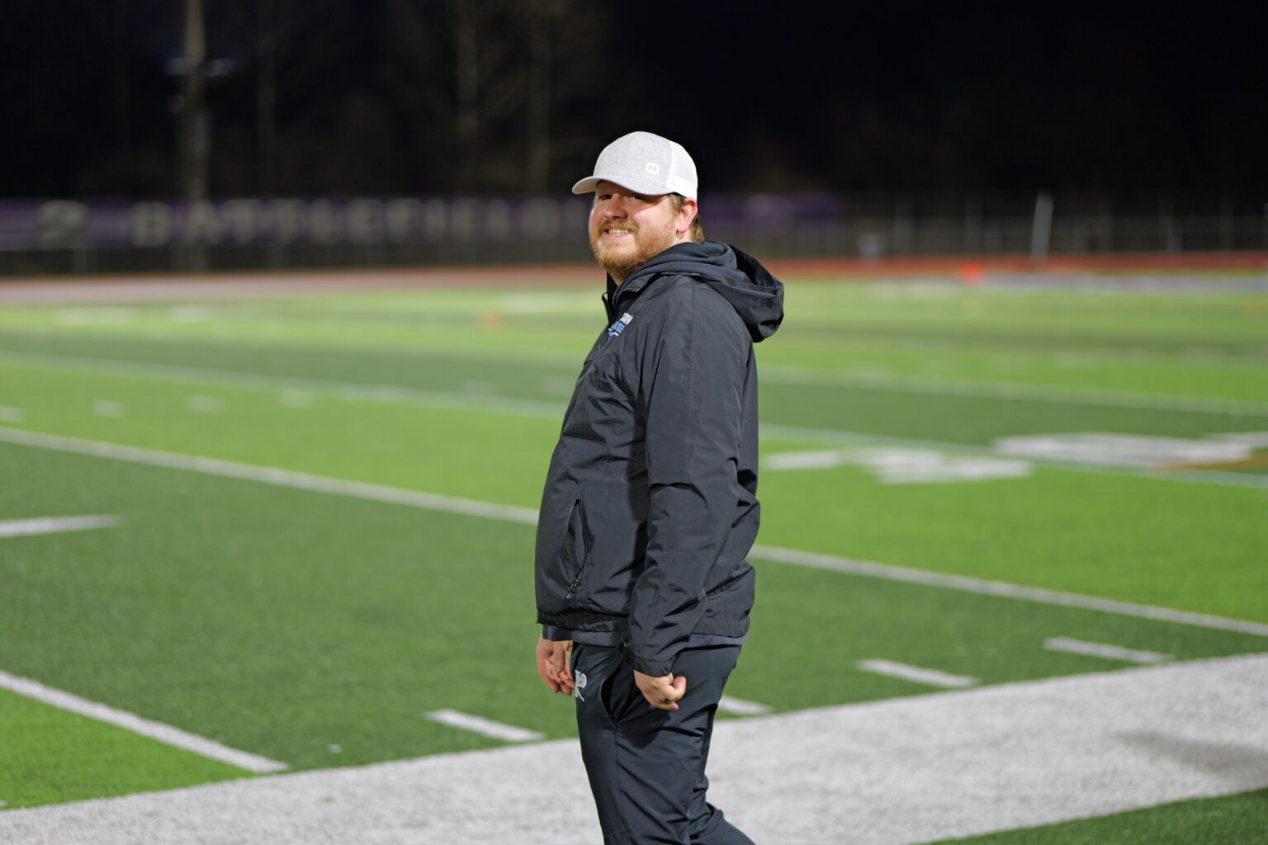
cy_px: 422
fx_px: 2994
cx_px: 634
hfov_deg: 23.9
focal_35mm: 85
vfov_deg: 16.1
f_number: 1.8
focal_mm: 85
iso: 400
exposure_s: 1/100
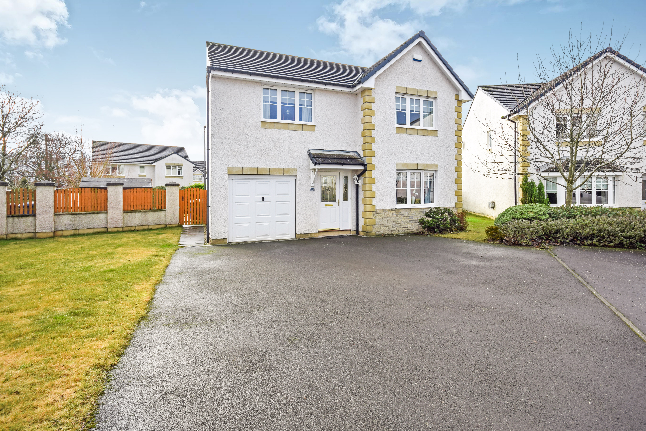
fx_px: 296
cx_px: 323
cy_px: 216
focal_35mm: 16
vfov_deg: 72.1
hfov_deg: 95.0
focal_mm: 11
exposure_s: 1/60
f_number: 9
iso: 200
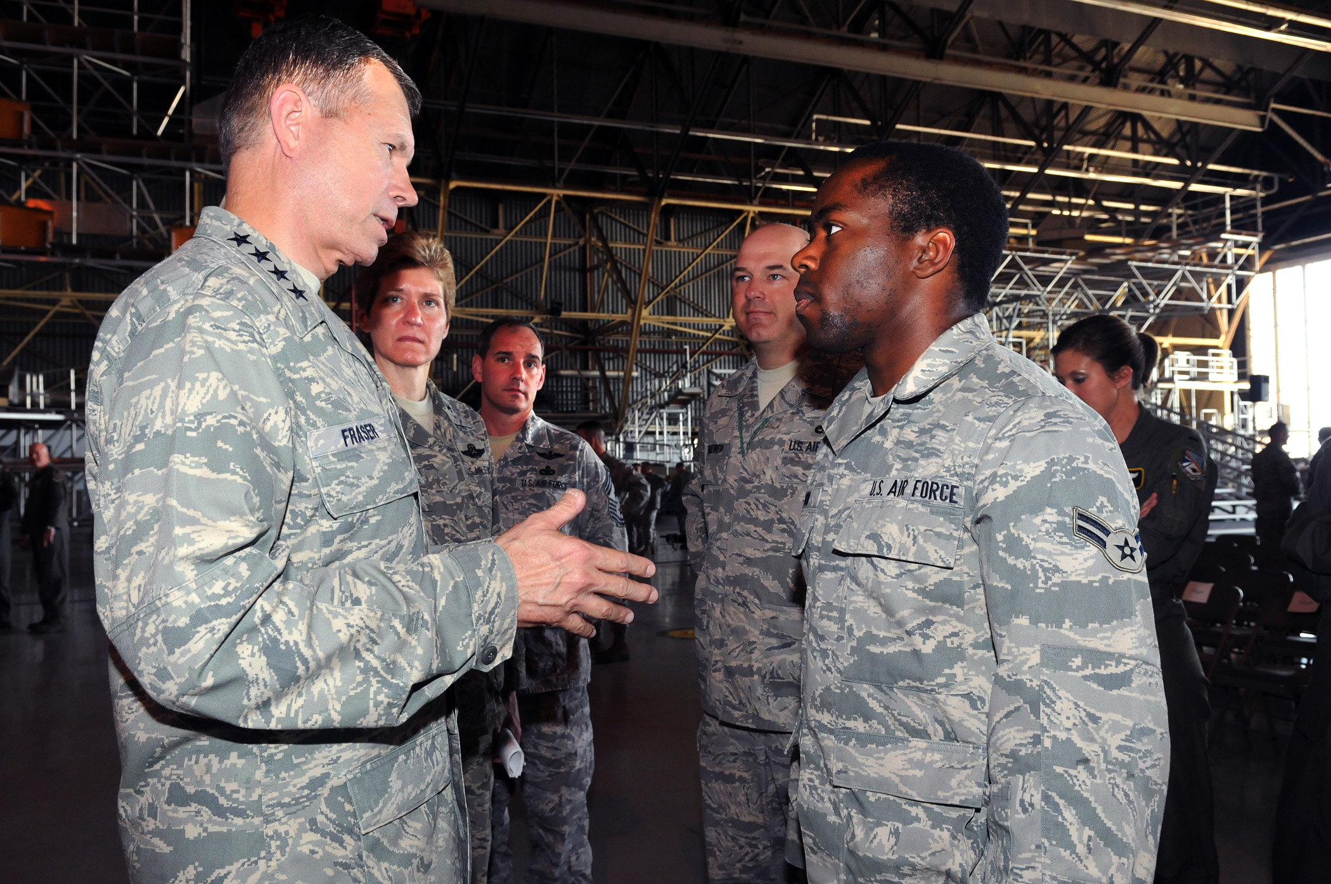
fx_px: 1108
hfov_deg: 62.0
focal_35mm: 30
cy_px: 442
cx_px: 666
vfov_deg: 43.5
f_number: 5.6
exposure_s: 1/60
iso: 800
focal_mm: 20
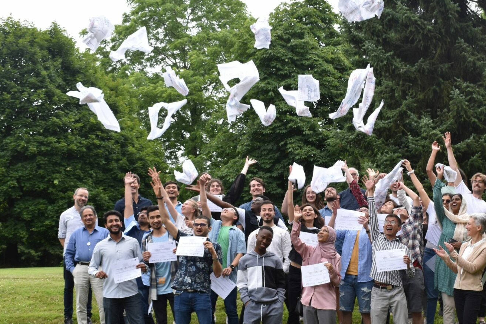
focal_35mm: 64
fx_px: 861
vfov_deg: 21.3
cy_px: 211
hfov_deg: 31.4
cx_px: 314
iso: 250
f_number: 8
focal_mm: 29
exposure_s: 1/250
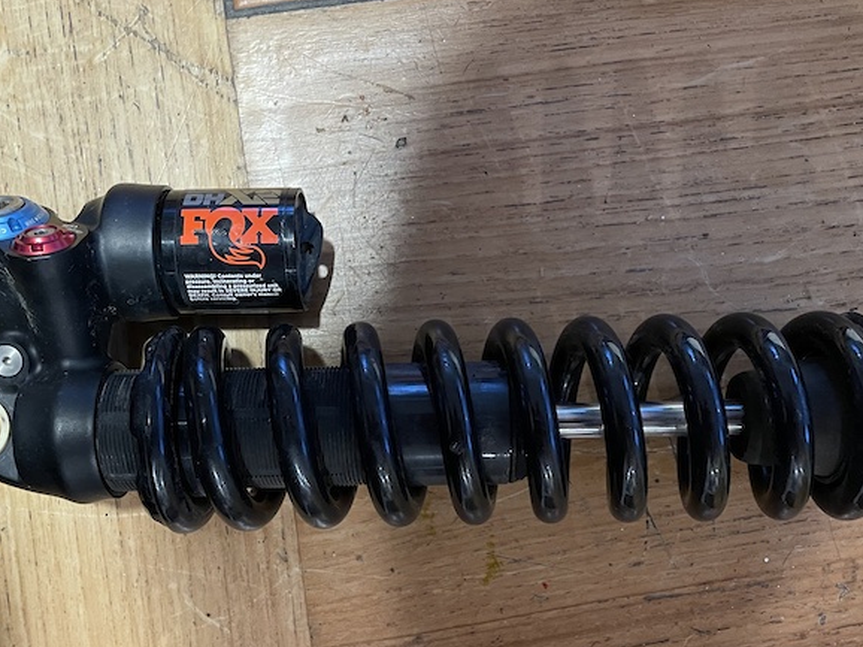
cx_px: 436
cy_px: 414
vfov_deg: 39.3
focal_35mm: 36
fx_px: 897
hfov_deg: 51.4
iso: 400
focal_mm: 4.2
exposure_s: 1/40
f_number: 1.6
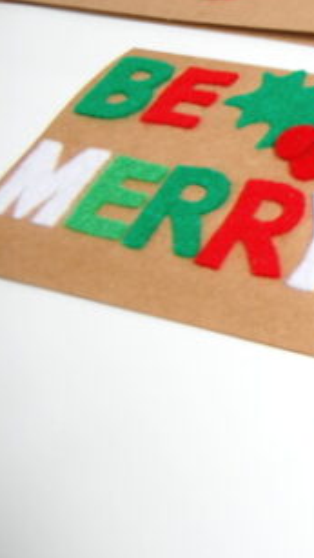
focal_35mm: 69
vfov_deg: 30.4
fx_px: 1020
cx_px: 673
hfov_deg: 14.0
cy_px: 203
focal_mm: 18
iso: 450
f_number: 3.5
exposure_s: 1/30
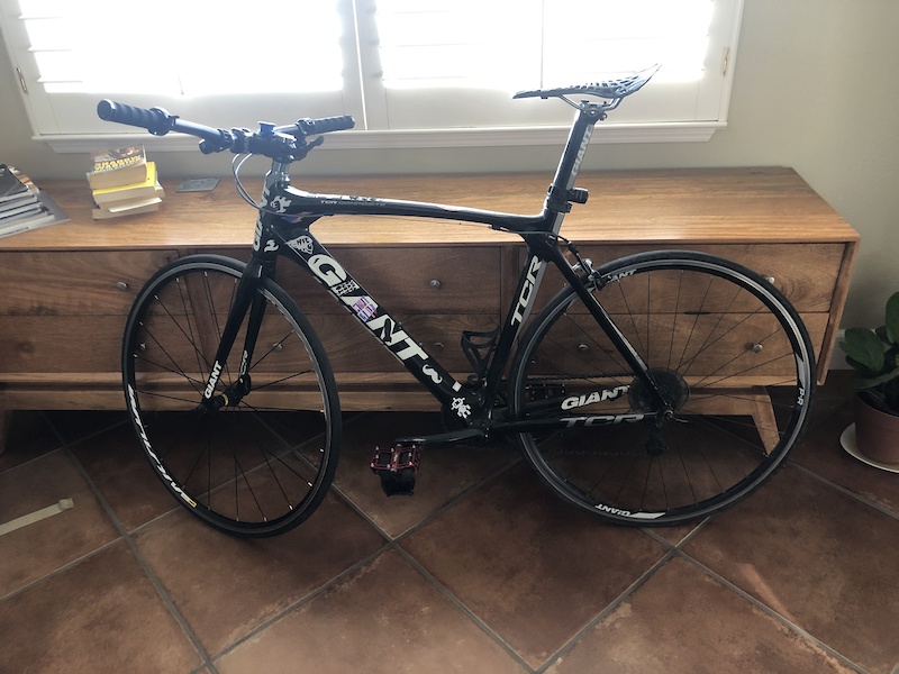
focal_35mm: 28
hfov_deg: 63.4
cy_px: 337
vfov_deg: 49.7
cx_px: 450
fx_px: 727
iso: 40
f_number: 1.8
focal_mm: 4
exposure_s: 1/30
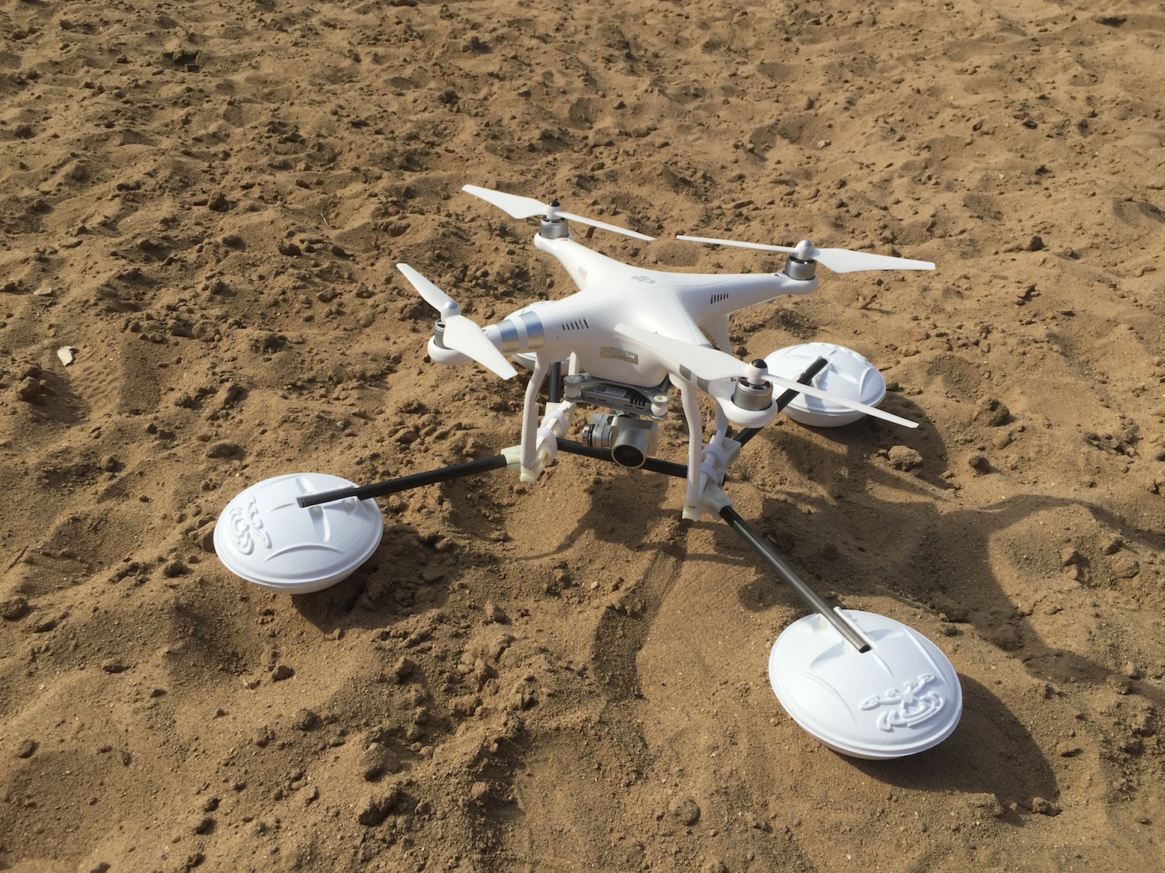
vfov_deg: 48.2
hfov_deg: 61.7
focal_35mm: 29
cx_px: 582
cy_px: 436
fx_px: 976
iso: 32
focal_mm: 4.15
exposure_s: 1/2198
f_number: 2.2
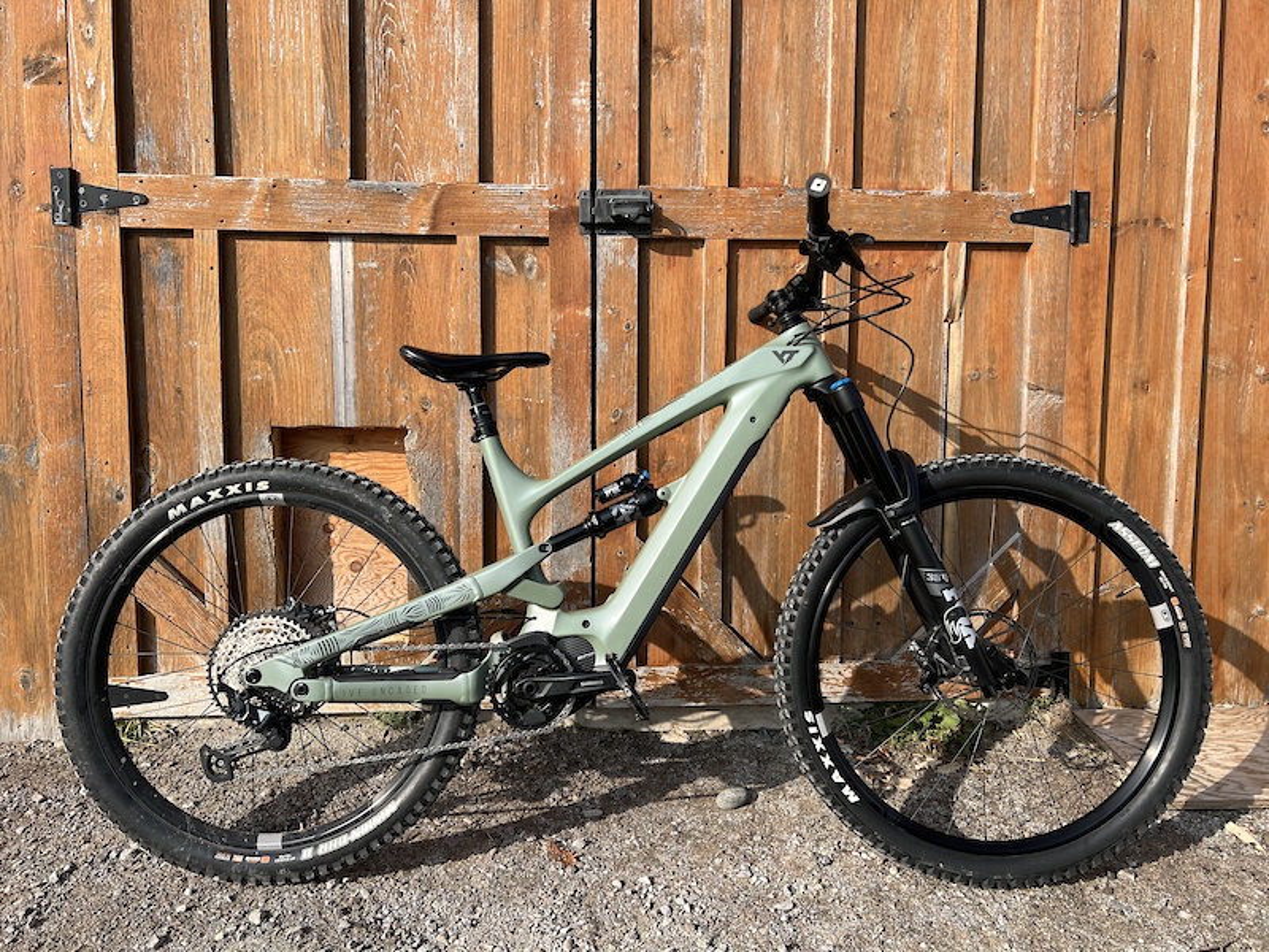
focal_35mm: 26
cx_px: 634
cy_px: 476
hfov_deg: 67.3
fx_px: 953
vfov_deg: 53.1
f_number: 1.5
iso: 50
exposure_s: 1/2457
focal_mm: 5.7
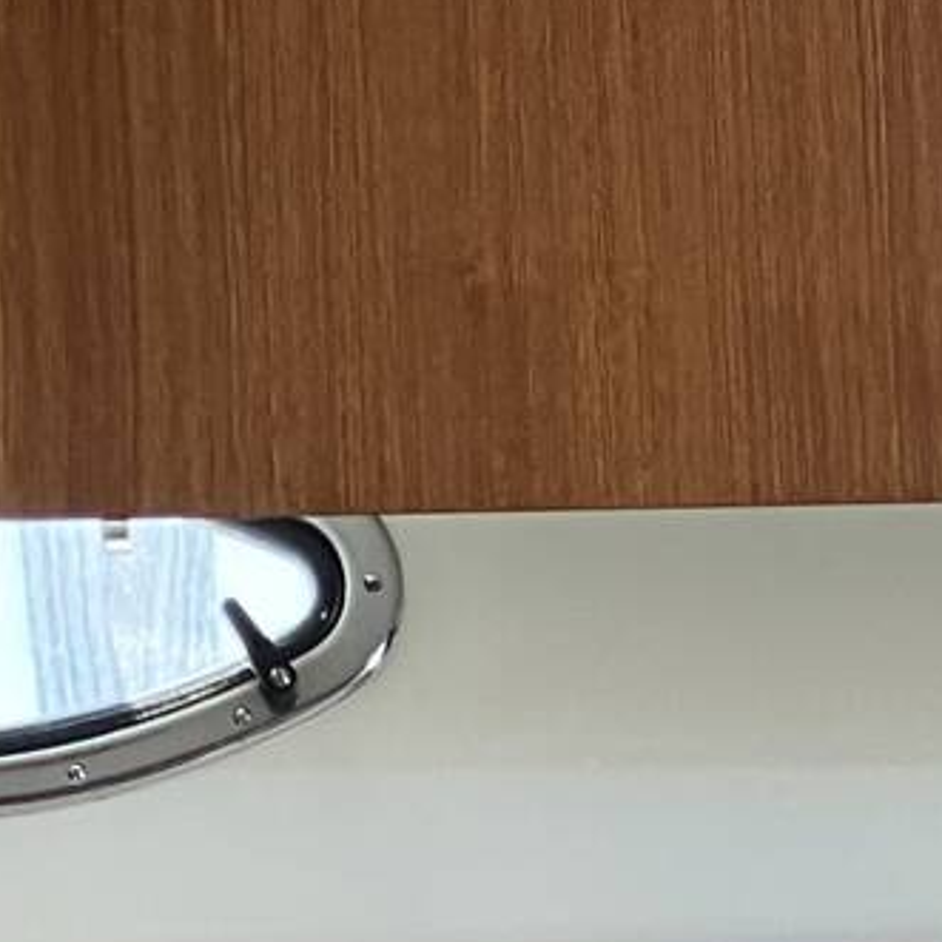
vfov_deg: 10.1
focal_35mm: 153
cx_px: 842
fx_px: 4711
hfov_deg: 11.4
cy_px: 2169
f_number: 1.8
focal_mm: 3.99
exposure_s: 1/73
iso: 80
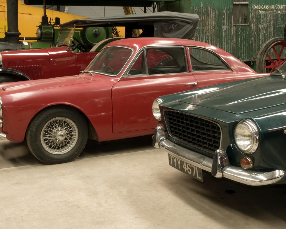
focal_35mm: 47
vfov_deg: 32.4
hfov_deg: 39.8
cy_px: 114
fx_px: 394
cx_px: 132
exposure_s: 1.6
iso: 200
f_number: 25
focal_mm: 27
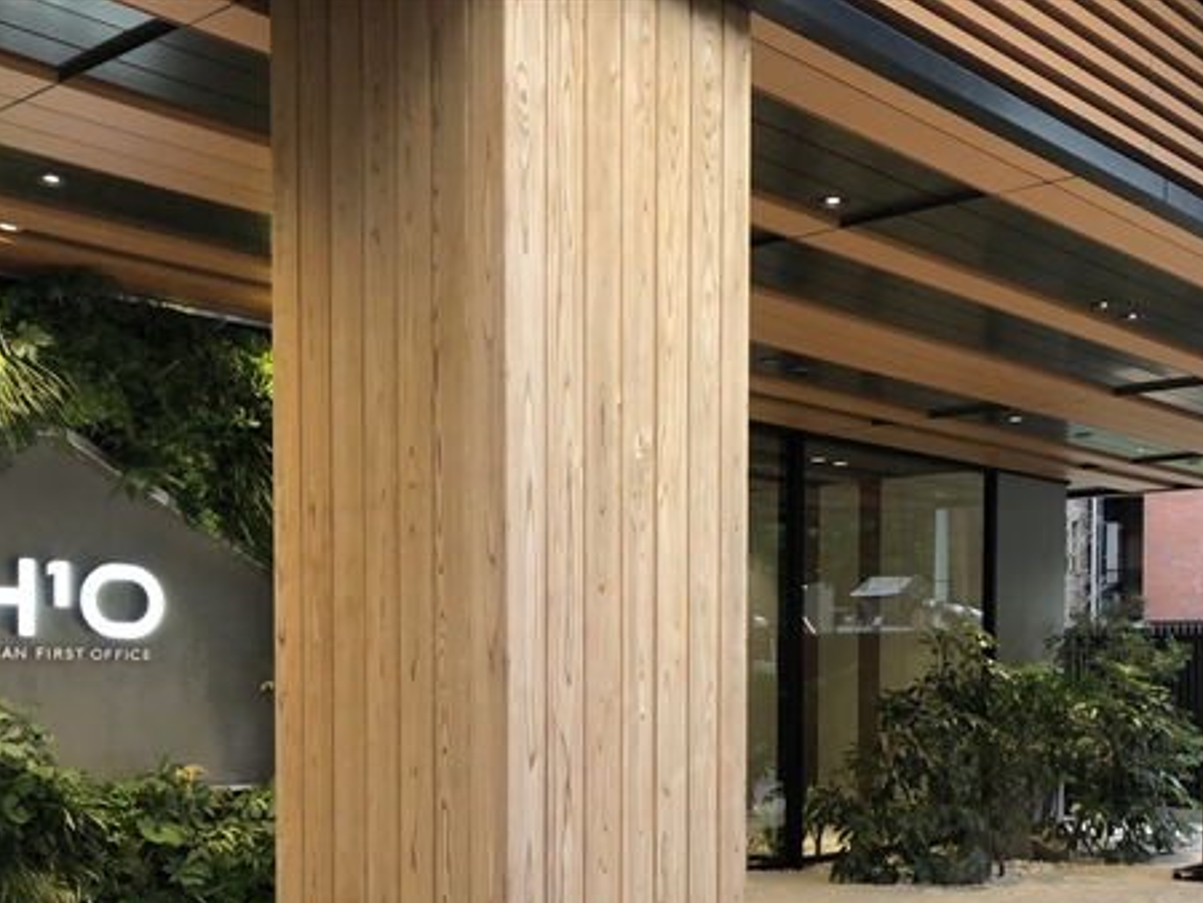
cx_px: 706
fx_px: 1599
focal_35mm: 46
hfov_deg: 41.1
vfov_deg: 30.7
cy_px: 739
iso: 100
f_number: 1.8
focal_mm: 3.99
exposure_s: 1/100
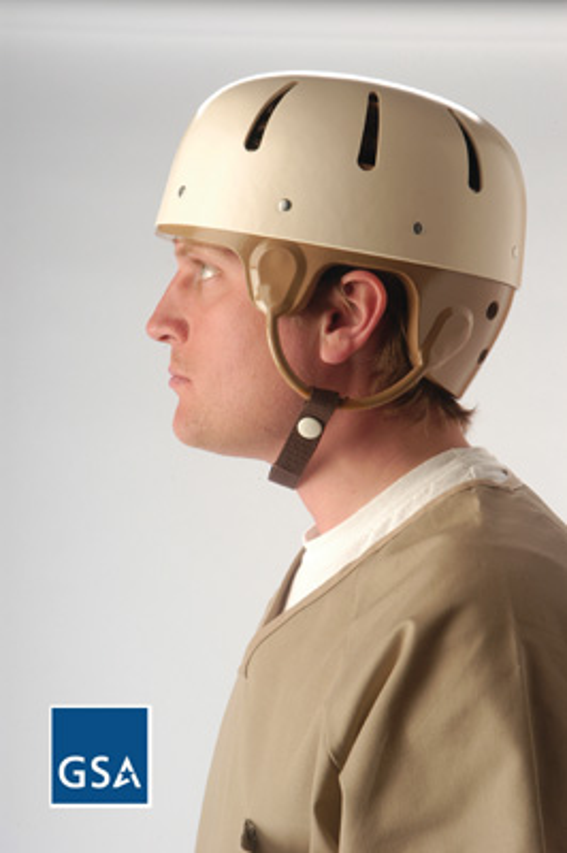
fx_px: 2485
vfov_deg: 19.5
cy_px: 426
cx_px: 284
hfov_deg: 13.0
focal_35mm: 105
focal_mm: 70
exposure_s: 1/160
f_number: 22
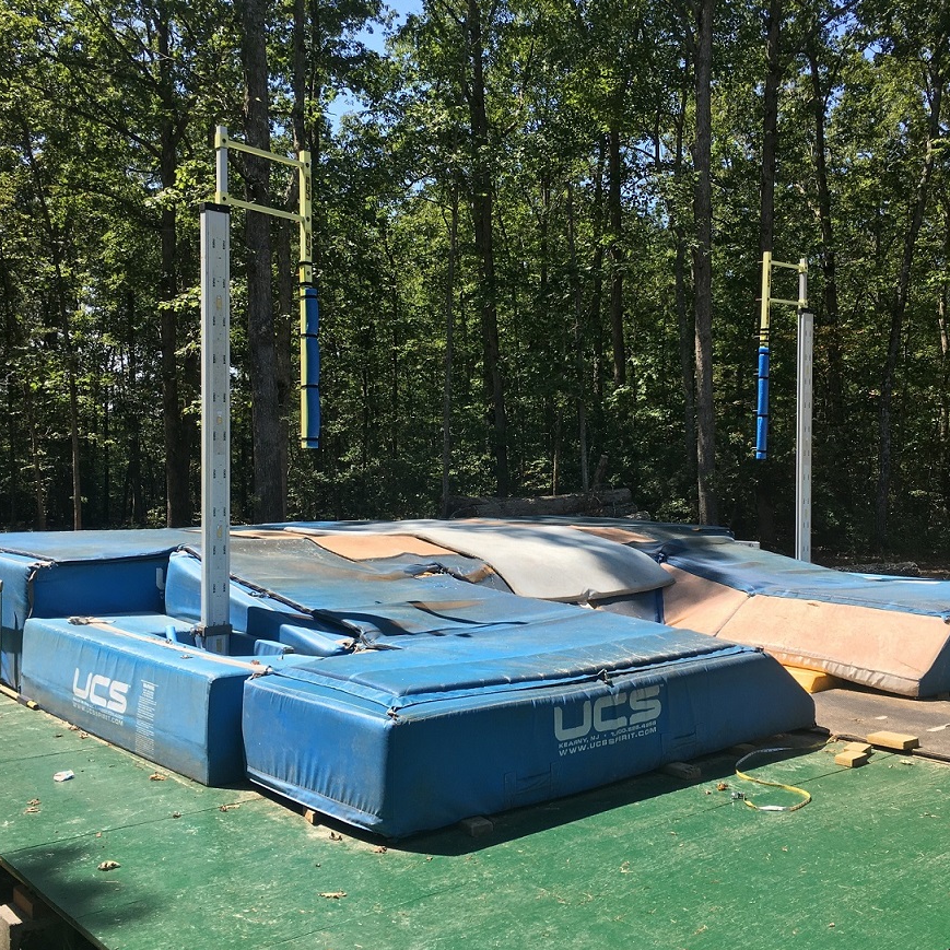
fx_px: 1087
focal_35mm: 35
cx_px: 497
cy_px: 482
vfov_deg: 47.2
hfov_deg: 47.2
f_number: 2.2
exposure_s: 1/663
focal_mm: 4.15
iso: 25
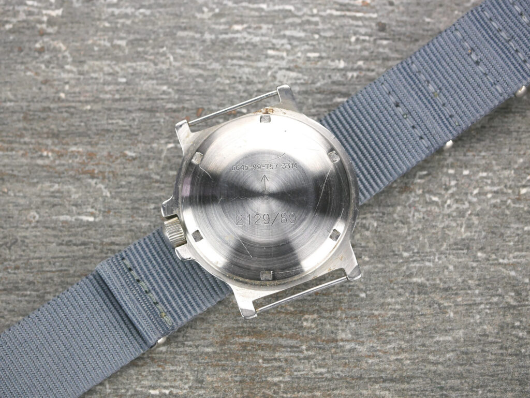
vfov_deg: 24.4
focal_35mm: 60
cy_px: 199
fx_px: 919
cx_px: 265
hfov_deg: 32.2
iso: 800
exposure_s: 1/320
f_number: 4.5
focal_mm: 30
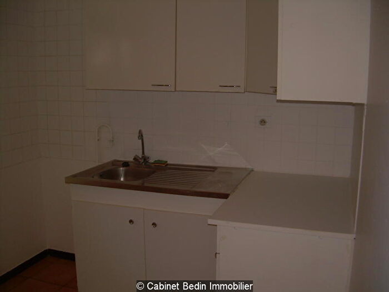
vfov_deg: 37.7
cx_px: 194
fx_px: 427
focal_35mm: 38
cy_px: 146
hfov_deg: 49.0
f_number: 2.8
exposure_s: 1/60
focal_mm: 6.3
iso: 50
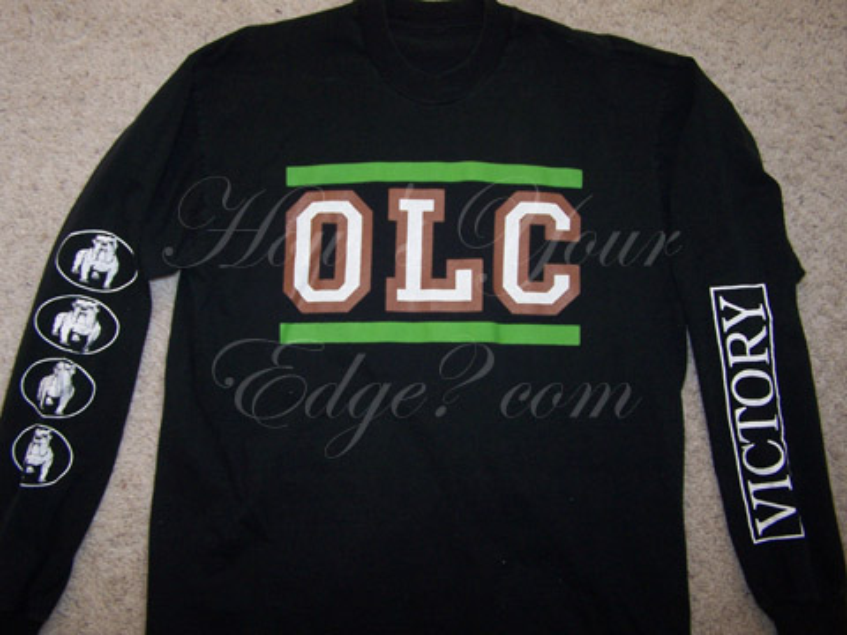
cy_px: 318
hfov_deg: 49.0
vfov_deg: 37.7
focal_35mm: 38
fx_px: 930
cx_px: 424
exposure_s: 1/60
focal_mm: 6.3
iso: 140
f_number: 2.8
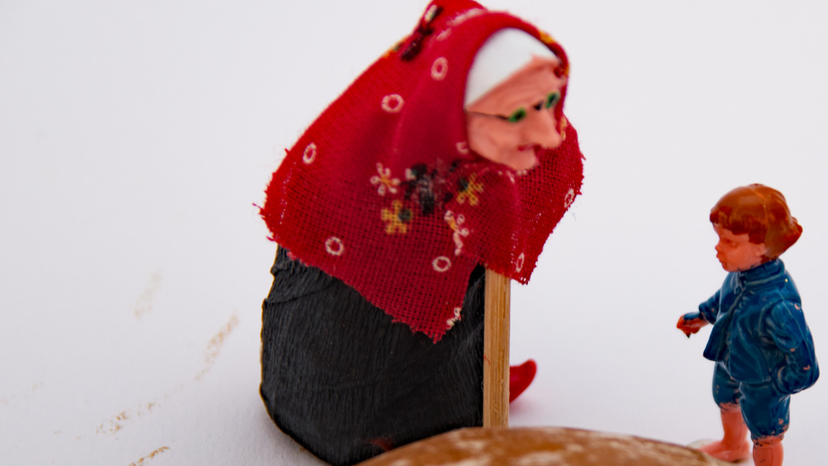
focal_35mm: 556
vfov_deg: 2.2
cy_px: 381
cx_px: 620
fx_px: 12206
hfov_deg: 3.9
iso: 100
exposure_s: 1/200
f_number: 6.3
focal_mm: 200
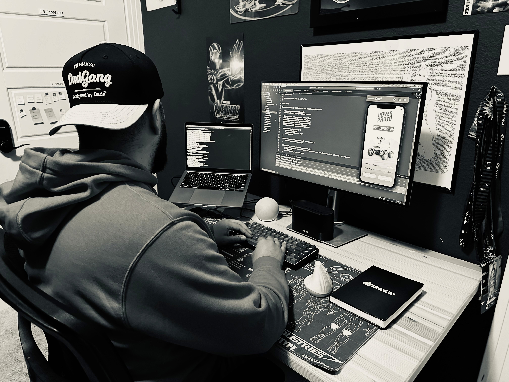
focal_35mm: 24
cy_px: 191
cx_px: 254
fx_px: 353
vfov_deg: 56.8
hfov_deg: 71.6
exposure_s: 1/46
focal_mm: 6.86
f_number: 1.78
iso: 1000
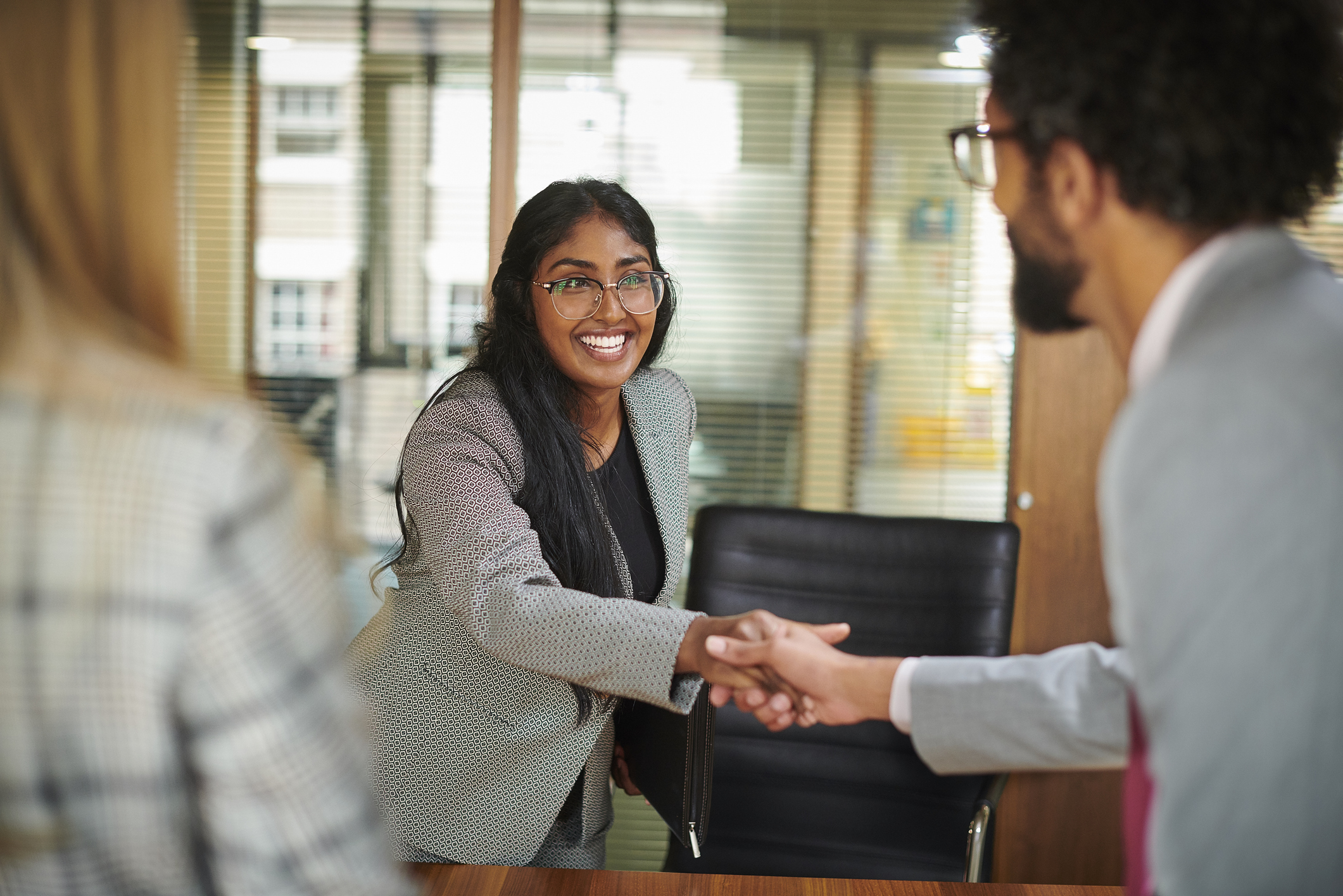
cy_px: 448
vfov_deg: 27.0
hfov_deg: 39.6
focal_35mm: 50
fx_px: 1865
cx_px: 672
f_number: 2.5
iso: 1600
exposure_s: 1/200
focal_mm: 50
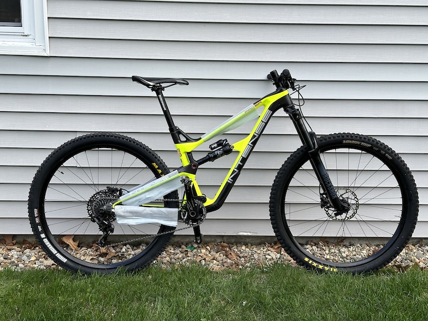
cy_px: 160
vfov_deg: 30.3
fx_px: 593
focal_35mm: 48
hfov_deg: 39.7
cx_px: 214
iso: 64
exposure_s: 1/401
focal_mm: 6.86
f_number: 1.78
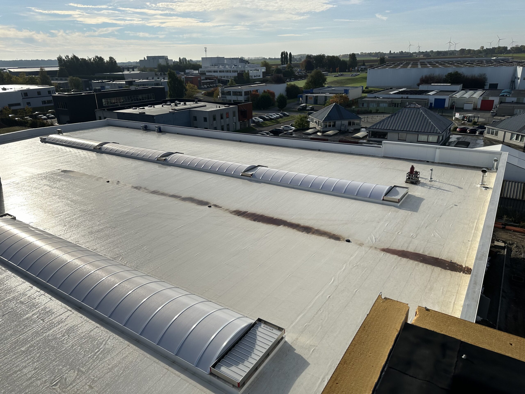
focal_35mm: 24
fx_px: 364
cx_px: 262
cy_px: 197
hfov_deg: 71.6
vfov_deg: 56.8
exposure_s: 1/8929
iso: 80
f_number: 1.78
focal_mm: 6.86
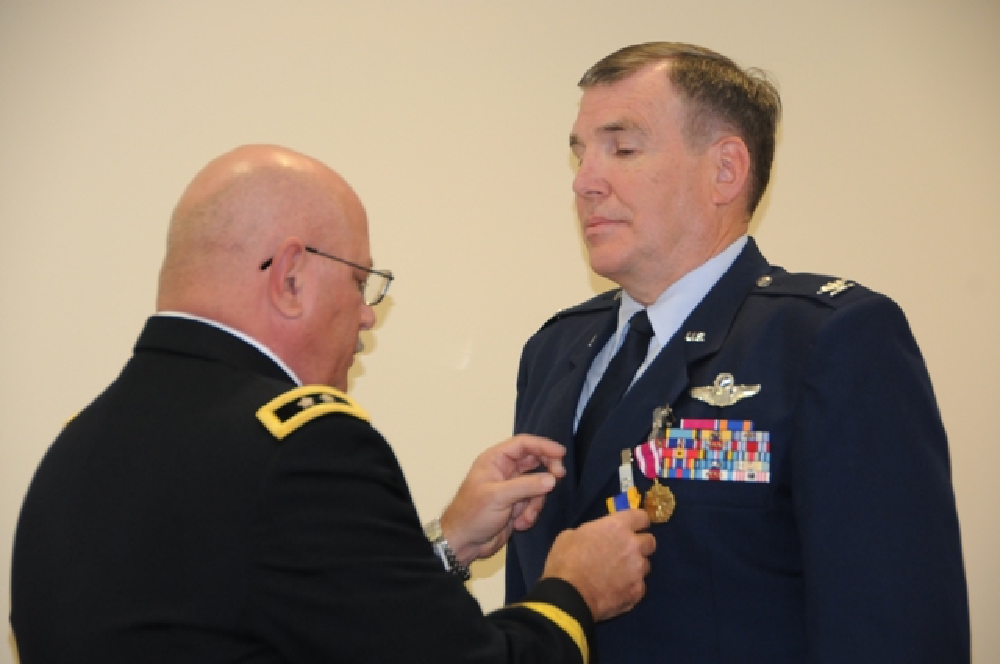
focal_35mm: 142
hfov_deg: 14.4
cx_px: 500
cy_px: 332
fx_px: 3953
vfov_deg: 9.6
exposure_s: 1/60
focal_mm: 95
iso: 800
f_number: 5.3
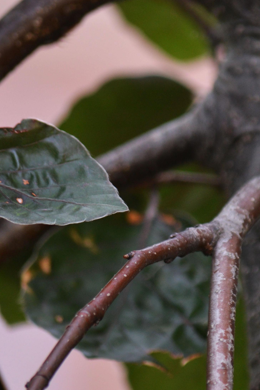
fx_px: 6823
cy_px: 218
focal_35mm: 630
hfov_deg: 2.2
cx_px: 251
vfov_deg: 3.3
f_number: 5.6
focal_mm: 200
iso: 400
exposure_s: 1/125
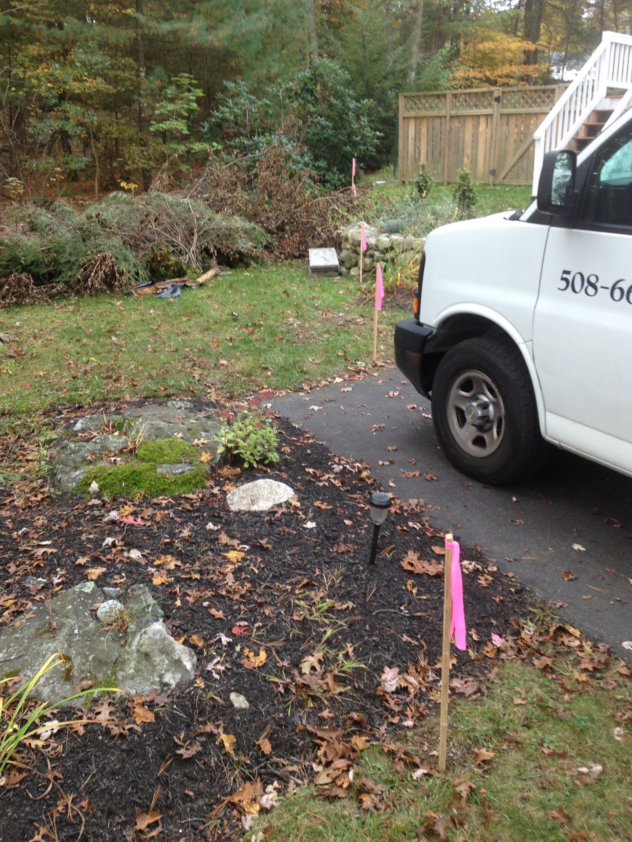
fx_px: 876
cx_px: 319
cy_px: 414
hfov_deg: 39.7
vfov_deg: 51.3
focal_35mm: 36
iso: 64
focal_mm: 4.28
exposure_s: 1/120
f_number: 2.4
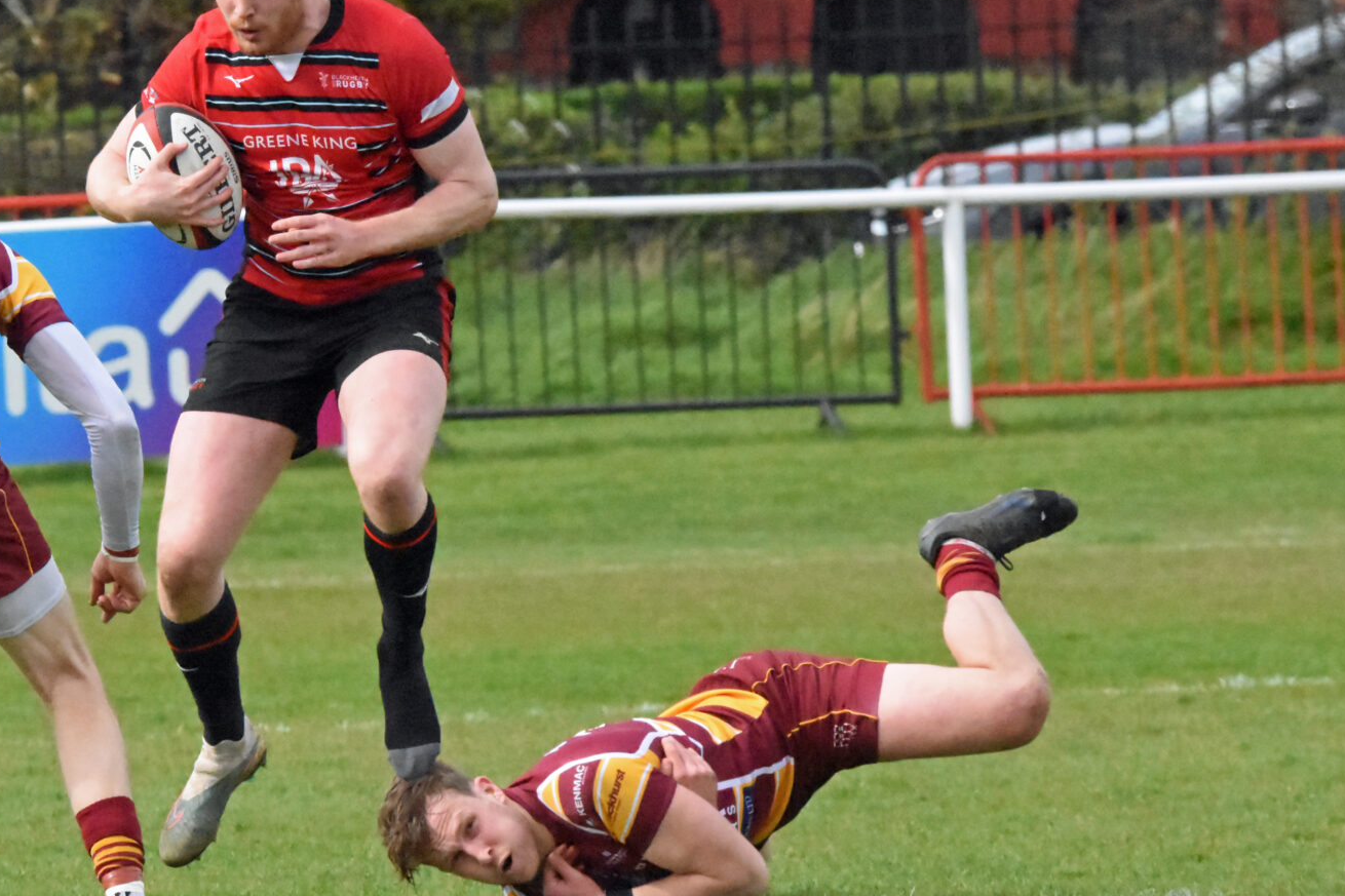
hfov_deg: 2.4
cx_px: 430
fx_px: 31527
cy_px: 365
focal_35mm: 844
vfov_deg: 1.6
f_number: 13
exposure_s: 1/8000
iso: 16000
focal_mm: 360
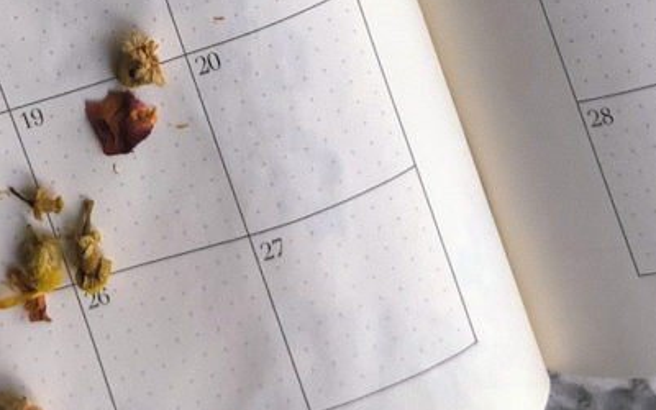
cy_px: -512
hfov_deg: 21.1
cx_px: 93
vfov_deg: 11.5
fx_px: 1734
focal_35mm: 97
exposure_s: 1/140
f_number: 1.8
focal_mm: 4
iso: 20
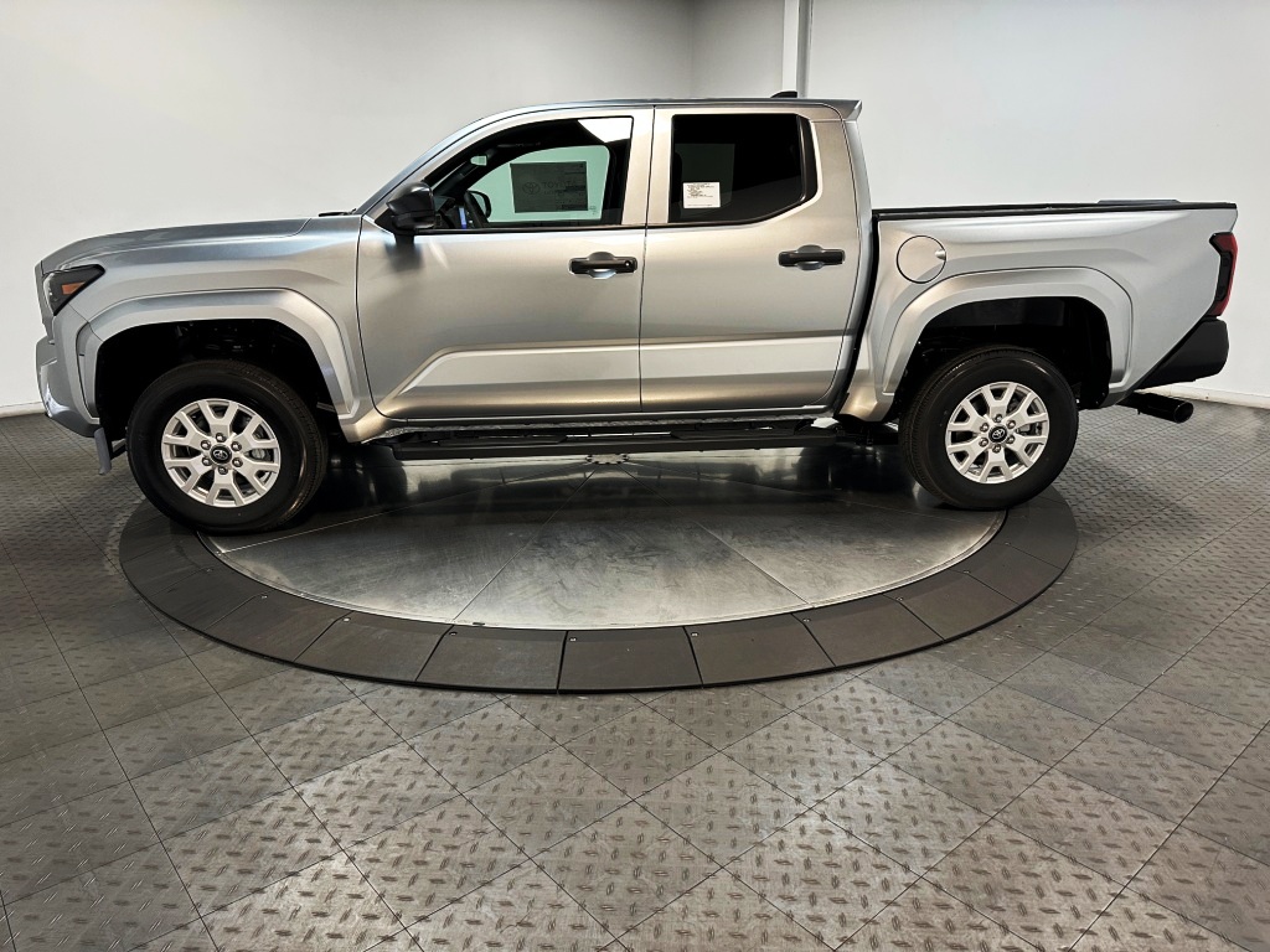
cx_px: 635
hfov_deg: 71.6
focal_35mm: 24
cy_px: 476
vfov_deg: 56.8
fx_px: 881
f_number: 1.78
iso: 320
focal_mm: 6.86
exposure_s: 1/60
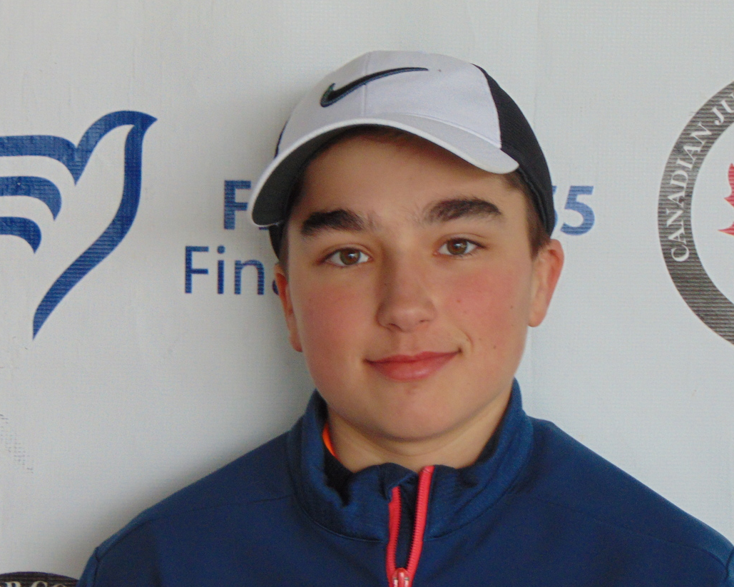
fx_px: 2867
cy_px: 320
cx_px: 421
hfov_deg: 14.6
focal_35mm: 132
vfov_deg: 11.7
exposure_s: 1/30
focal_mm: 19.4
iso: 250
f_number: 3.9
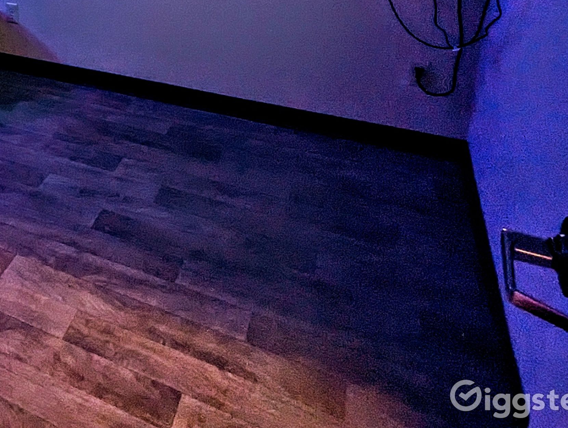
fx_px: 608
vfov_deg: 33.5
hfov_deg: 41.3
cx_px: -38
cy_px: -49
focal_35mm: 37
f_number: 2.2
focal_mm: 2.35
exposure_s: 1/23.8
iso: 298
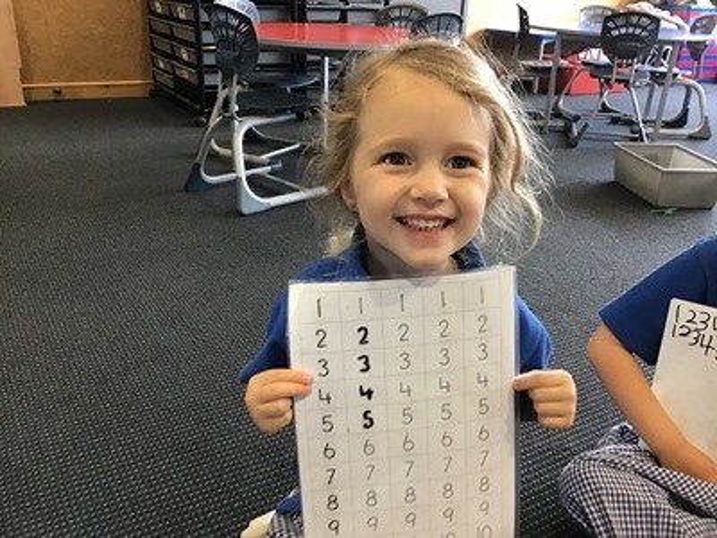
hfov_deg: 58.4
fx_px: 642
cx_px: 358
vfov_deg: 45.4
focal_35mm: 31
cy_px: 269
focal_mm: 3.3
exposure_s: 1/33
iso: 125
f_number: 2.4
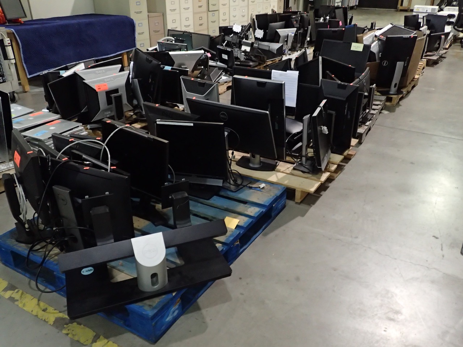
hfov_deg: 60.0
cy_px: 174
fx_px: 401
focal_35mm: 30
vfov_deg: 46.8
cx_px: 232
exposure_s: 1/30
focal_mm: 5.5
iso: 640
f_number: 2.3
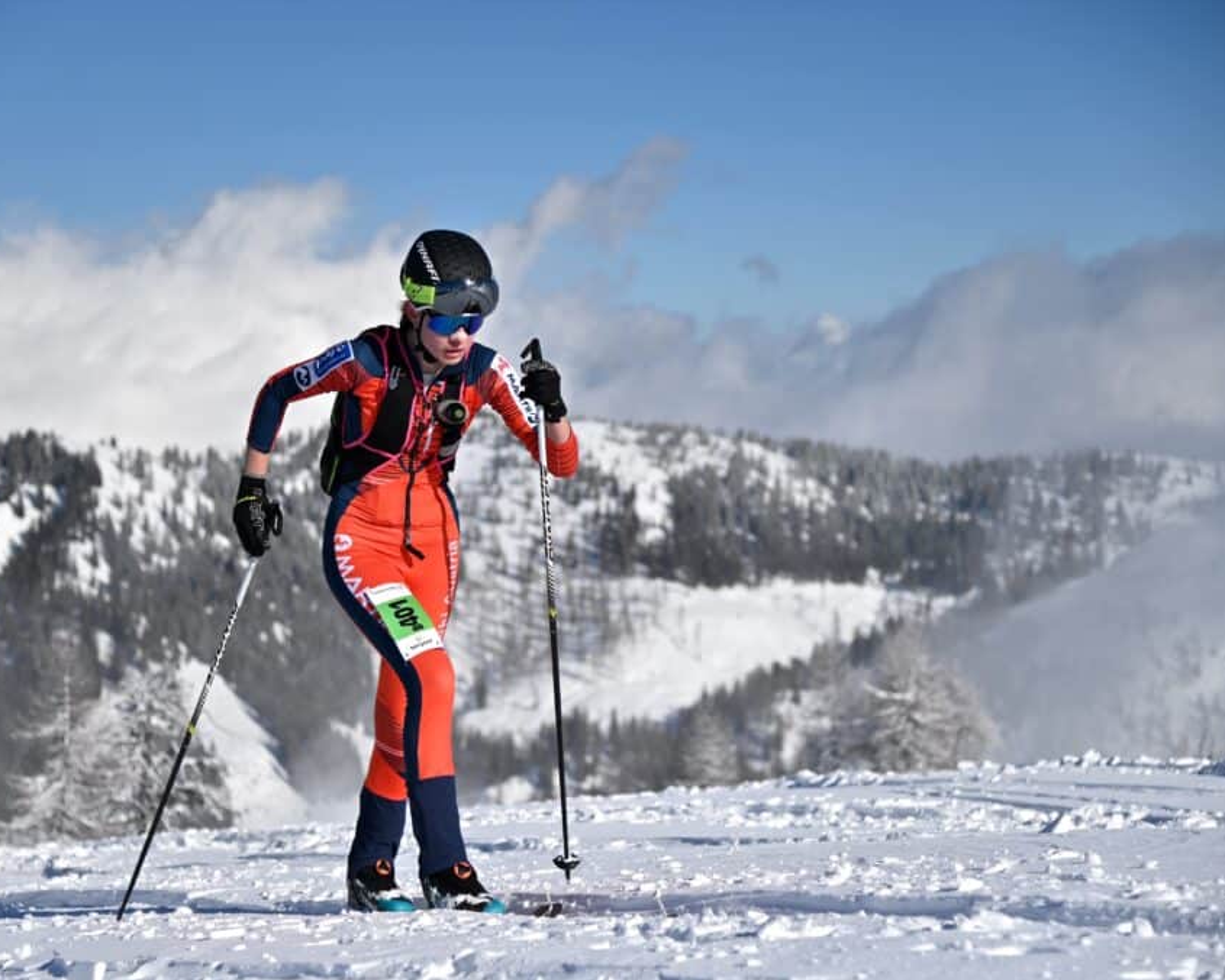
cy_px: 491
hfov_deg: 25.4
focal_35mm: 75
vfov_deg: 20.4
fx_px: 2719
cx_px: 539
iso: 100
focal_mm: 66
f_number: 4
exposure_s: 1/5000
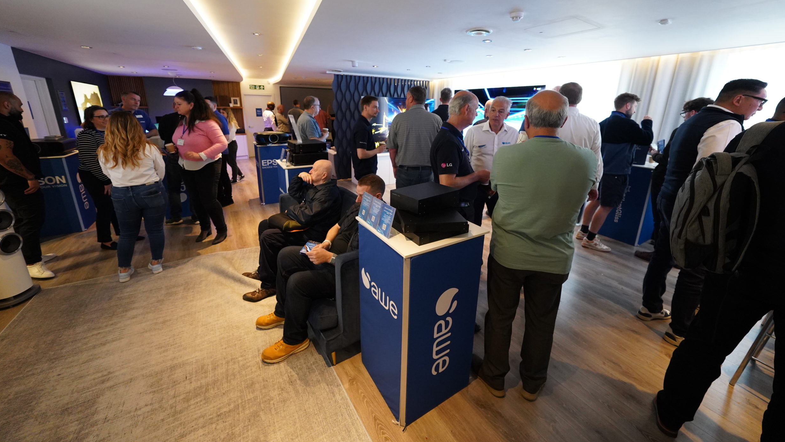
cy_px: 184
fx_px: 271
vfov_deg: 77.8
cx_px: 394
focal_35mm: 13
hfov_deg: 110.8
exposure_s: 1/160
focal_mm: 12
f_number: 2.8
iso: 5000
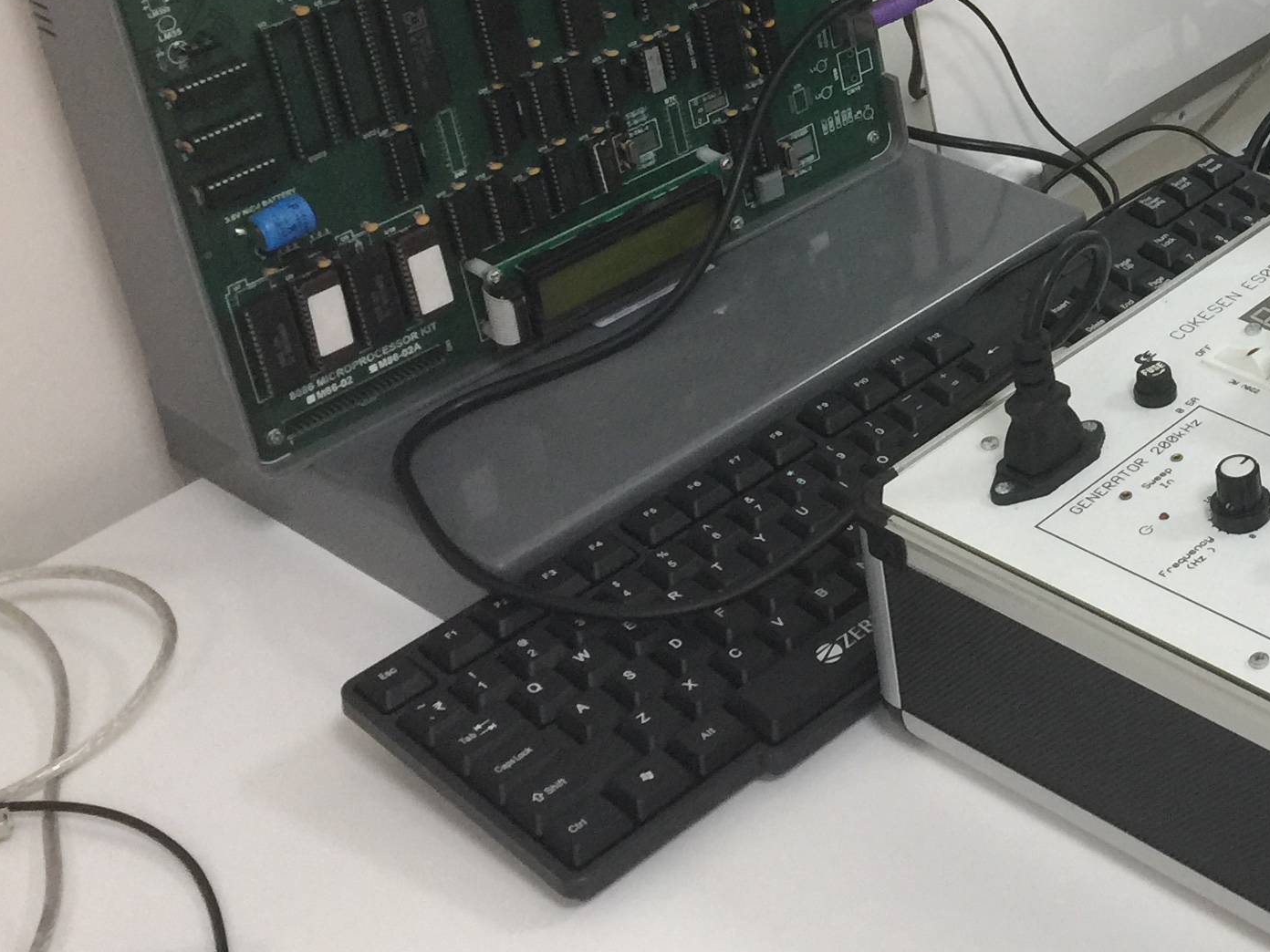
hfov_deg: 25.8
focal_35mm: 68
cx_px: 1484
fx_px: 2495
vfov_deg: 21.0
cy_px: 26
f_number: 2.2
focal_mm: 4.15
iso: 64
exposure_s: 1/17
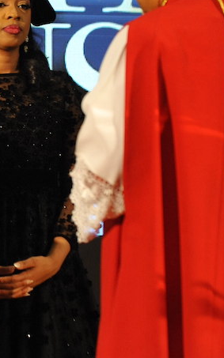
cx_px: -141
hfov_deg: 4.2
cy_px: 124
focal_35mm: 313
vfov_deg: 6.7
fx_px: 3058
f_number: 3.2
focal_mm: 116
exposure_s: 1/320
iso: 3200
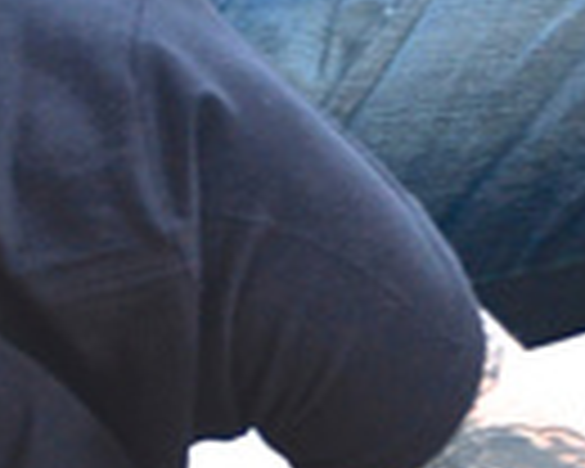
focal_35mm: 1049
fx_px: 18162
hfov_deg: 1.8
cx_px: 164
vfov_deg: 1.5
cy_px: 441
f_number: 5.6
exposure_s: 1/60
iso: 800
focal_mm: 135
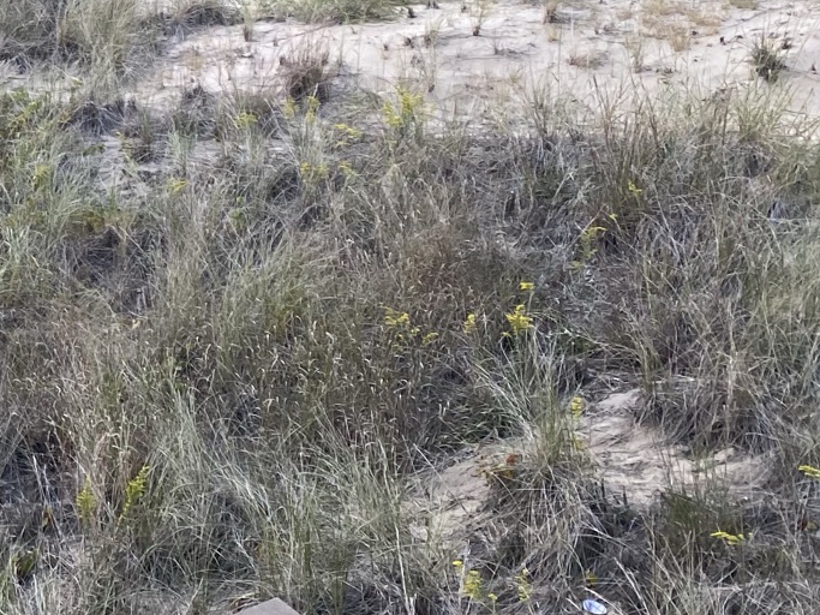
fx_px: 1847
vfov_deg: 18.0
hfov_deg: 22.0
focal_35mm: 78
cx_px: -304
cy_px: -103
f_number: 1.8
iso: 80
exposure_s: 1/121
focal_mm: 4.25
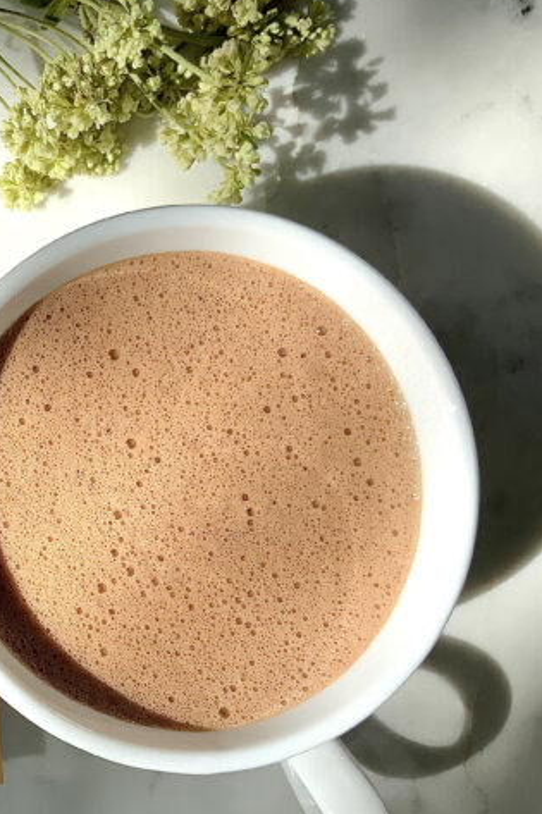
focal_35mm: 49
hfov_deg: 25.7
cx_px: -33
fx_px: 1107
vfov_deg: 40.2
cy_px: 484
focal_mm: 3
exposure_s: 1/1250
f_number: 1.8
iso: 16
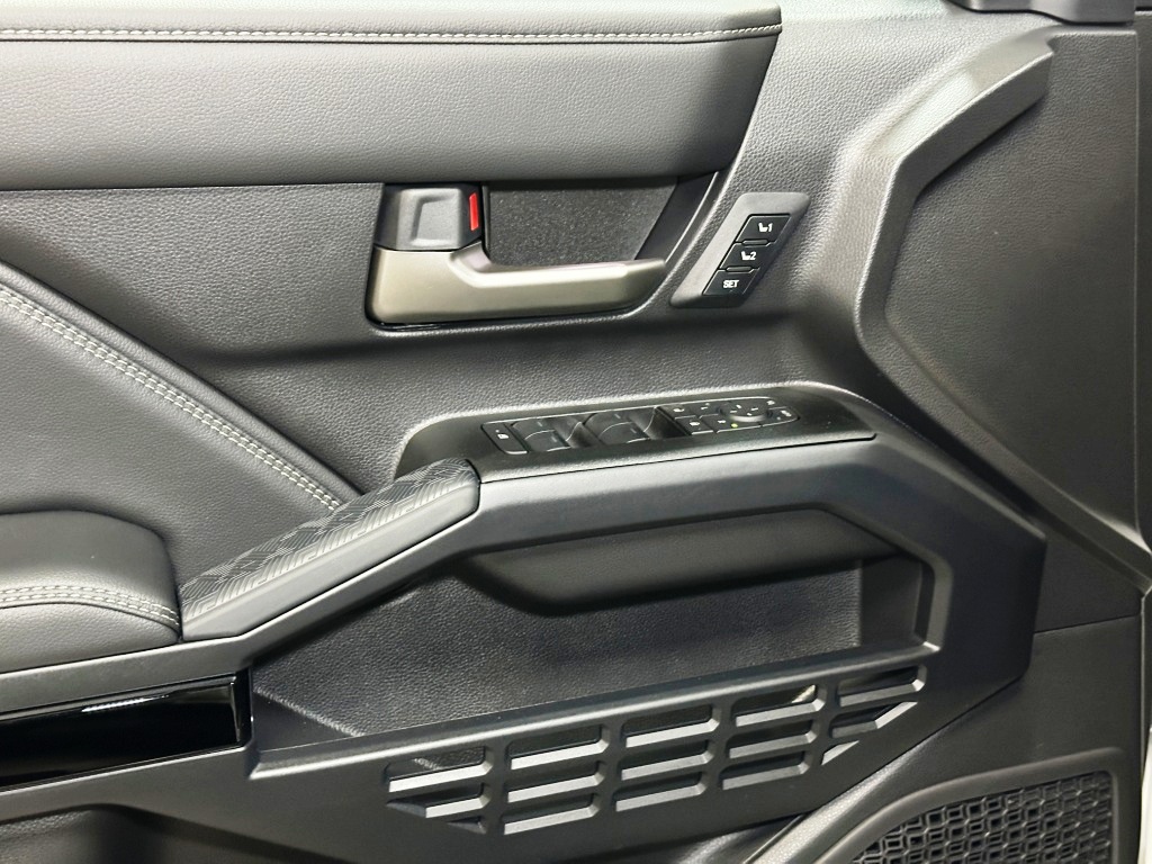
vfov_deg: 30.3
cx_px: 576
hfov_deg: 39.7
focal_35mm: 48
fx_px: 1597
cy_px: 432
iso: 640
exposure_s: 1/24
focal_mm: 6.86
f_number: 1.78
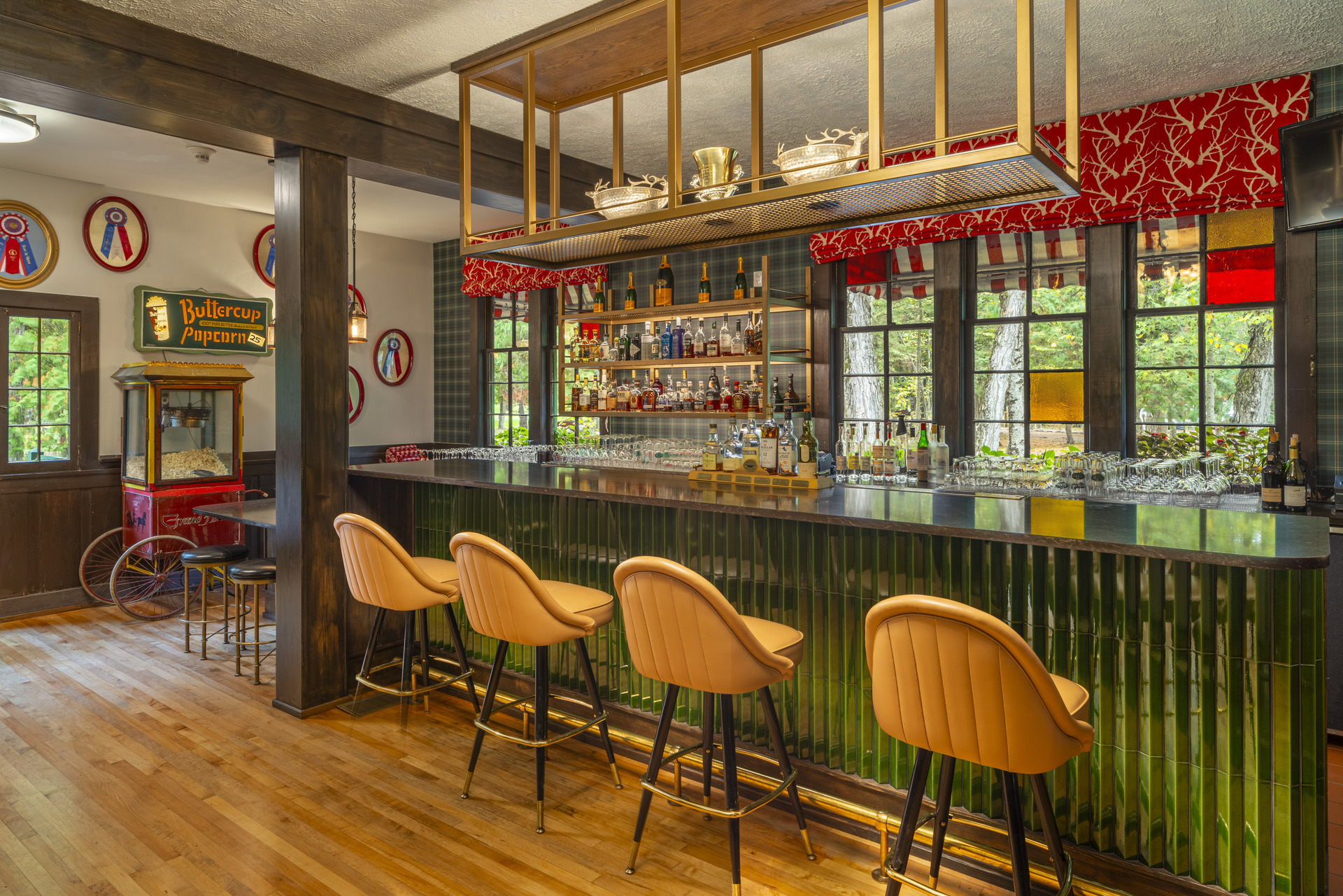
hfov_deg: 84.0
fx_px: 746
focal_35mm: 20
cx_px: 672
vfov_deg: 62.0
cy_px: 448
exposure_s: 1/1.67
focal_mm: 20
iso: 100
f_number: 16
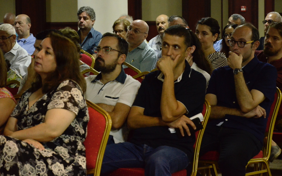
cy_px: 83
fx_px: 1060
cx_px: 141
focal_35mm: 138
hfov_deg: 15.1
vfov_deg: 9.5
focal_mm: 90
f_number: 5.6
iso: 5000
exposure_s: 1/60
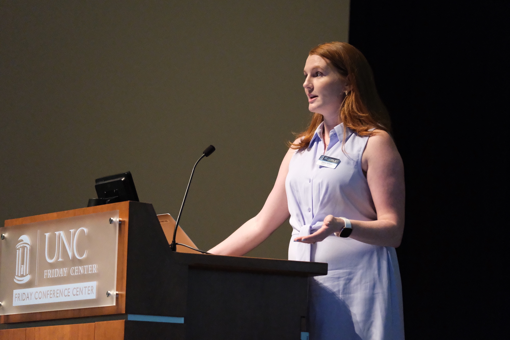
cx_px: 255
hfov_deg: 9.8
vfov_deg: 6.5
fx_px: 2975
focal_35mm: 210
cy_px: 170
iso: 12800
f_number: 2.8
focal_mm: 140
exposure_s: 1/450
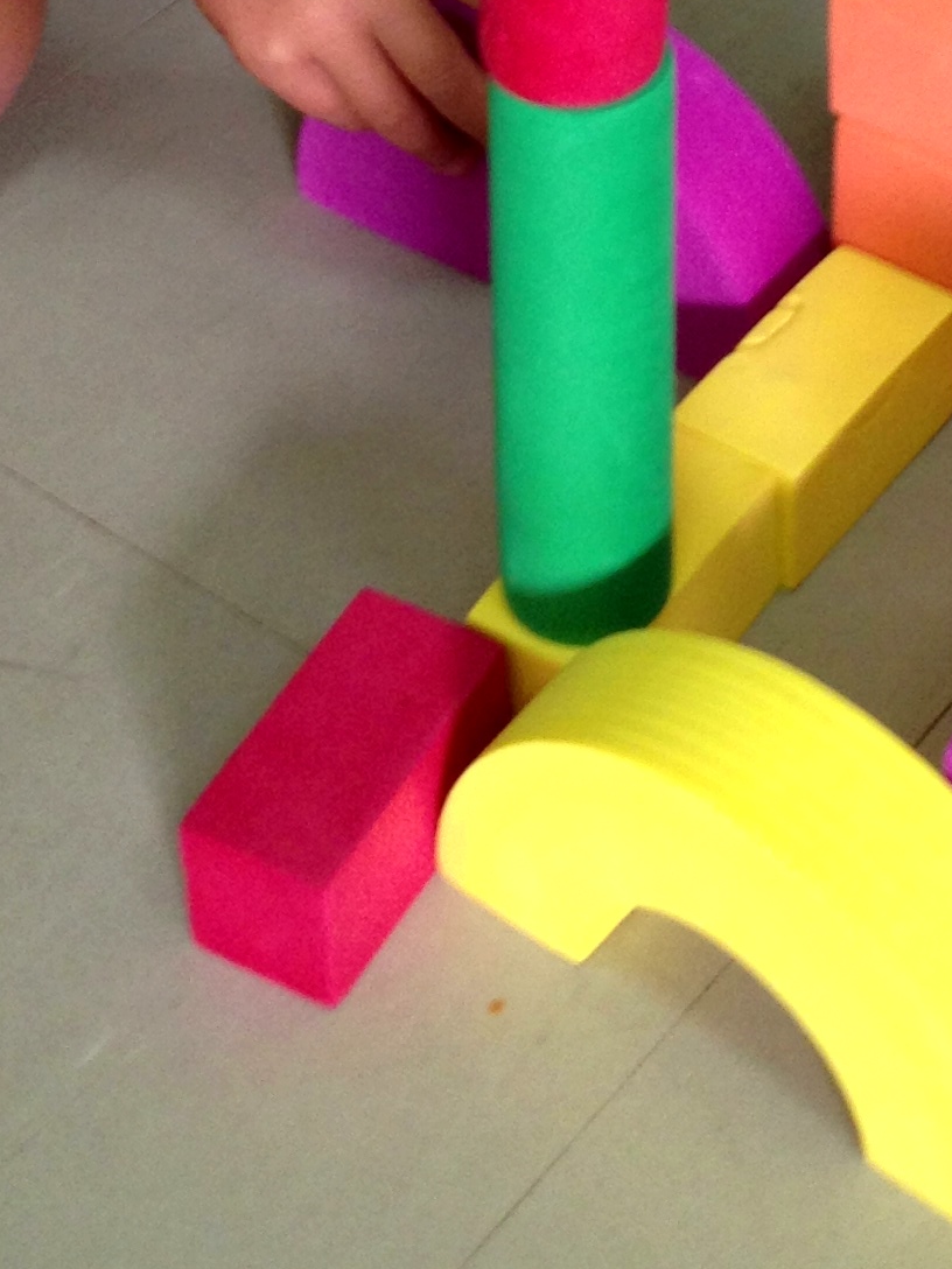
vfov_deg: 17.0
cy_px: -614
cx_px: 672
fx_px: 3850
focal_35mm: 105
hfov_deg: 14.1
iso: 64
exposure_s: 1/20
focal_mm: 4.28
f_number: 2.4
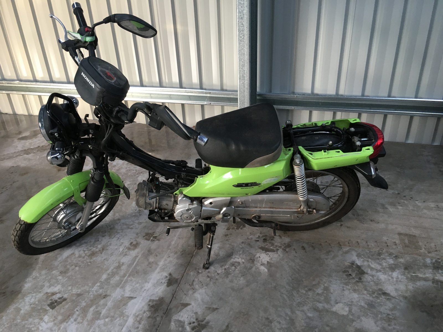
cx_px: 222
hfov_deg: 61.7
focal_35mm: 29
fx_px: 371
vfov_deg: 48.2
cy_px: 166
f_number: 2.2
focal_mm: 4.15
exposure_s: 1/33
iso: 125
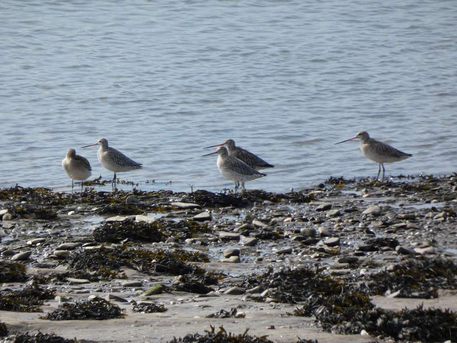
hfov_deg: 1.7
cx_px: 228
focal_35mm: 1196
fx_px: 15790
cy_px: 172
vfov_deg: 1.2
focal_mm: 214.2
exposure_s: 1/320
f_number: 5.9
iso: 80
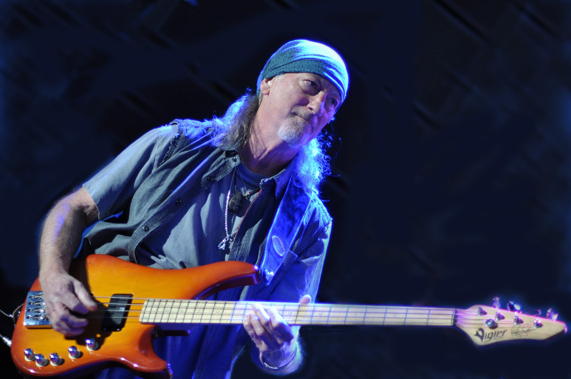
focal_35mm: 128
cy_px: 190
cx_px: 286
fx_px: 2020
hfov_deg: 16.1
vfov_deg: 10.7
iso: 900
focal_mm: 85
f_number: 1.8
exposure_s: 1/125
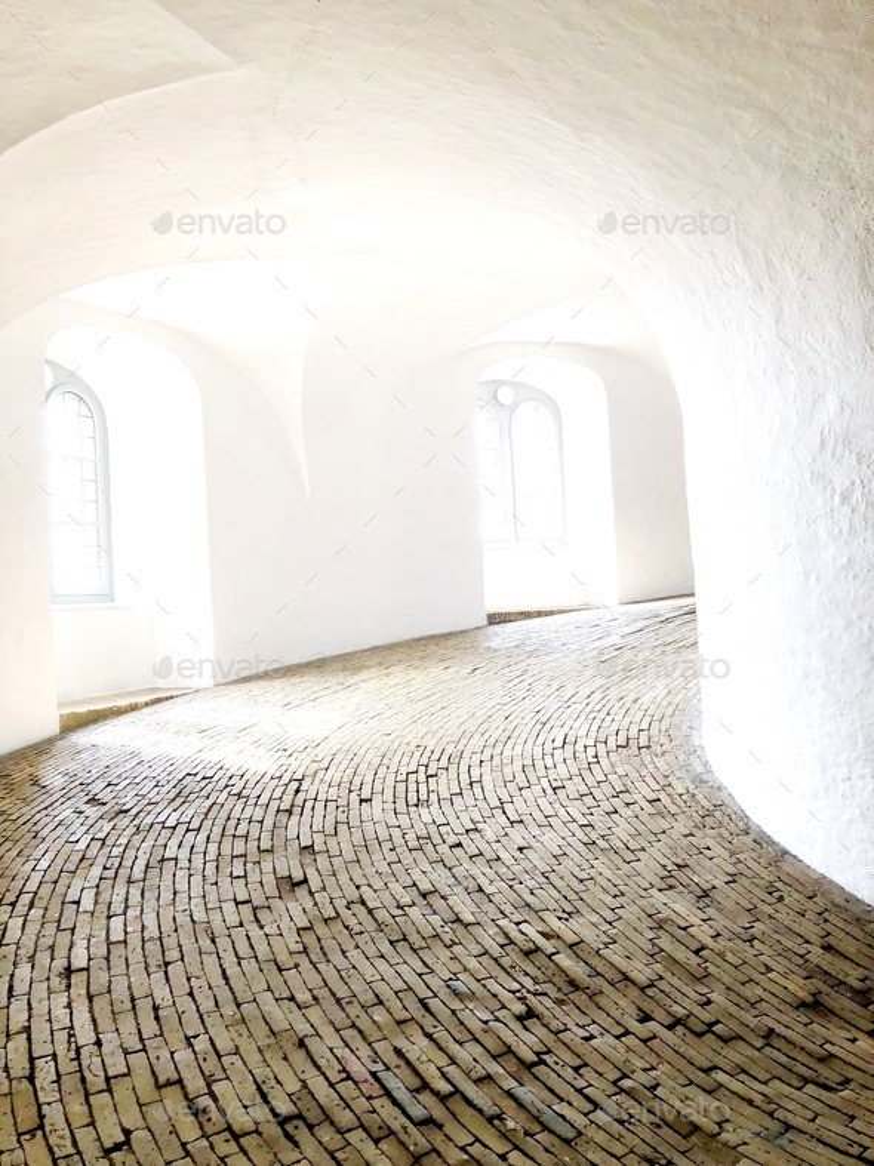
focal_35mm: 28
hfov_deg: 49.7
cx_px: 437
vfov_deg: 63.5
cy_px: 583
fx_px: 943
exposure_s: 1/120
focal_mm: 3.99
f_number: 1.8
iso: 64
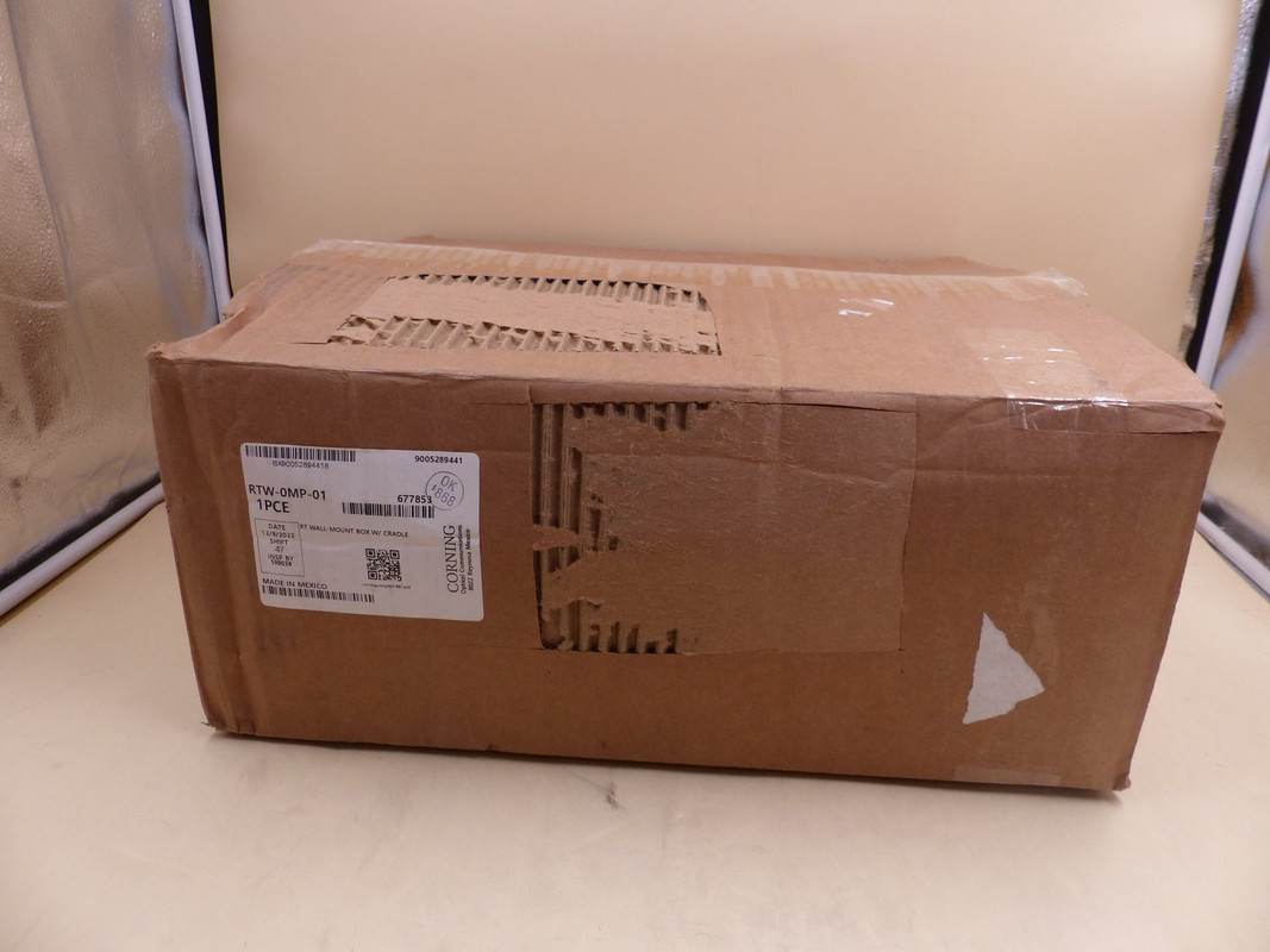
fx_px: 917
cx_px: 635
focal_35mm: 25
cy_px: 476
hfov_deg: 69.4
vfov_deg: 54.9
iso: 100
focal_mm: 4.5
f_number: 2.8
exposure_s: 1/100
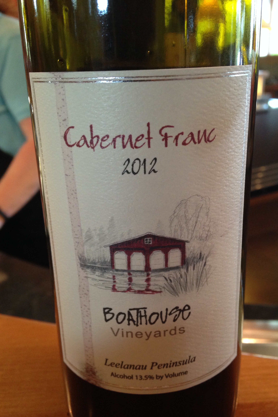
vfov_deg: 54.4
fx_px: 405
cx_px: 154
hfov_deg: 37.8
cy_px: 211
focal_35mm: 35
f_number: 2.4
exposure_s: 1/20
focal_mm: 4.12
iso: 160
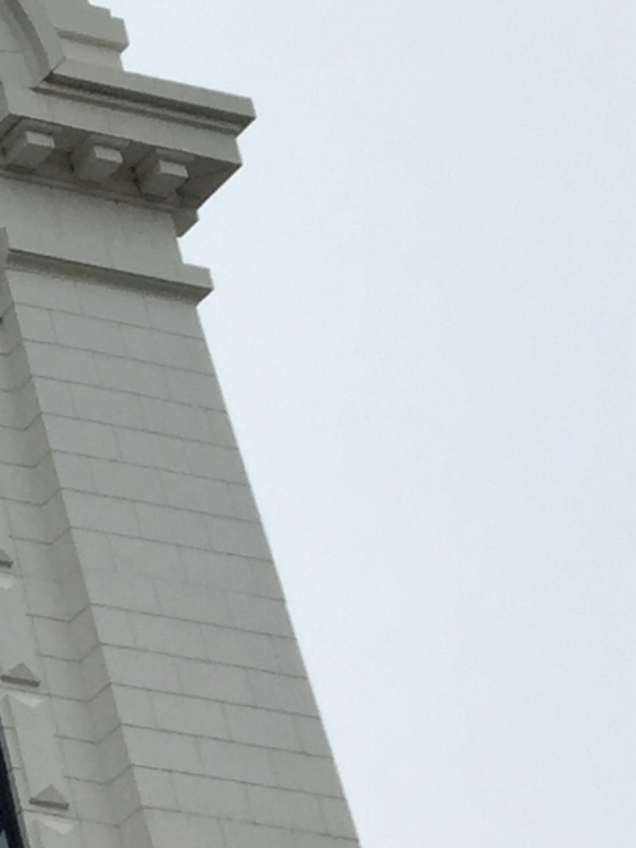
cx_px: -1163
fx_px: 3626
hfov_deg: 8.6
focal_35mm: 148
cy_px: 722
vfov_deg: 13.3
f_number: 2.2
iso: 32
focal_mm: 4.15
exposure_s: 1/1130
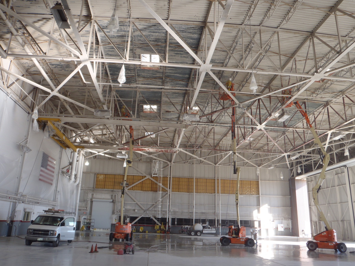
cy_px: 133
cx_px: 178
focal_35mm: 28
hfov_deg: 63.4
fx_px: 287
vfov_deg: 49.7
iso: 64
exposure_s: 1/40
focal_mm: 5
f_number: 3.5
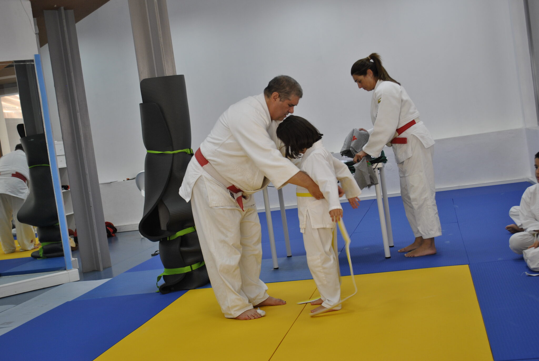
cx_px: 270
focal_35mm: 48
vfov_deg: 28.2
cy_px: 180
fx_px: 720
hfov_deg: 41.1
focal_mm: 32
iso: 220
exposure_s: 1/30
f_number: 4.8
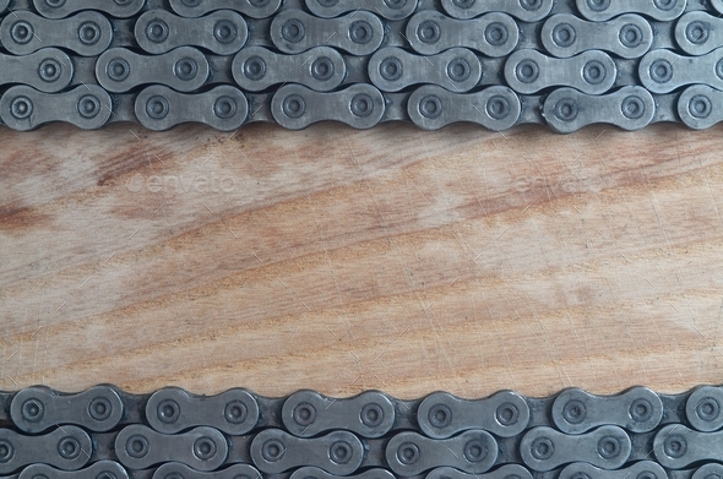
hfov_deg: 27.0
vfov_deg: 18.1
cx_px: 362
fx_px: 1503
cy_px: 240
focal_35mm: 75
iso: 100
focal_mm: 50
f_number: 1.8
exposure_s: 1/100
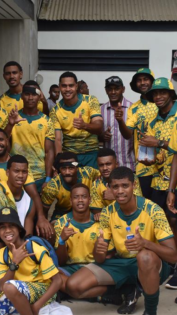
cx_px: 62
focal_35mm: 76
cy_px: 158
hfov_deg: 15.9
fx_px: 635
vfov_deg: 27.9
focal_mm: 32
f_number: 13
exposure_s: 1/640
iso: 640
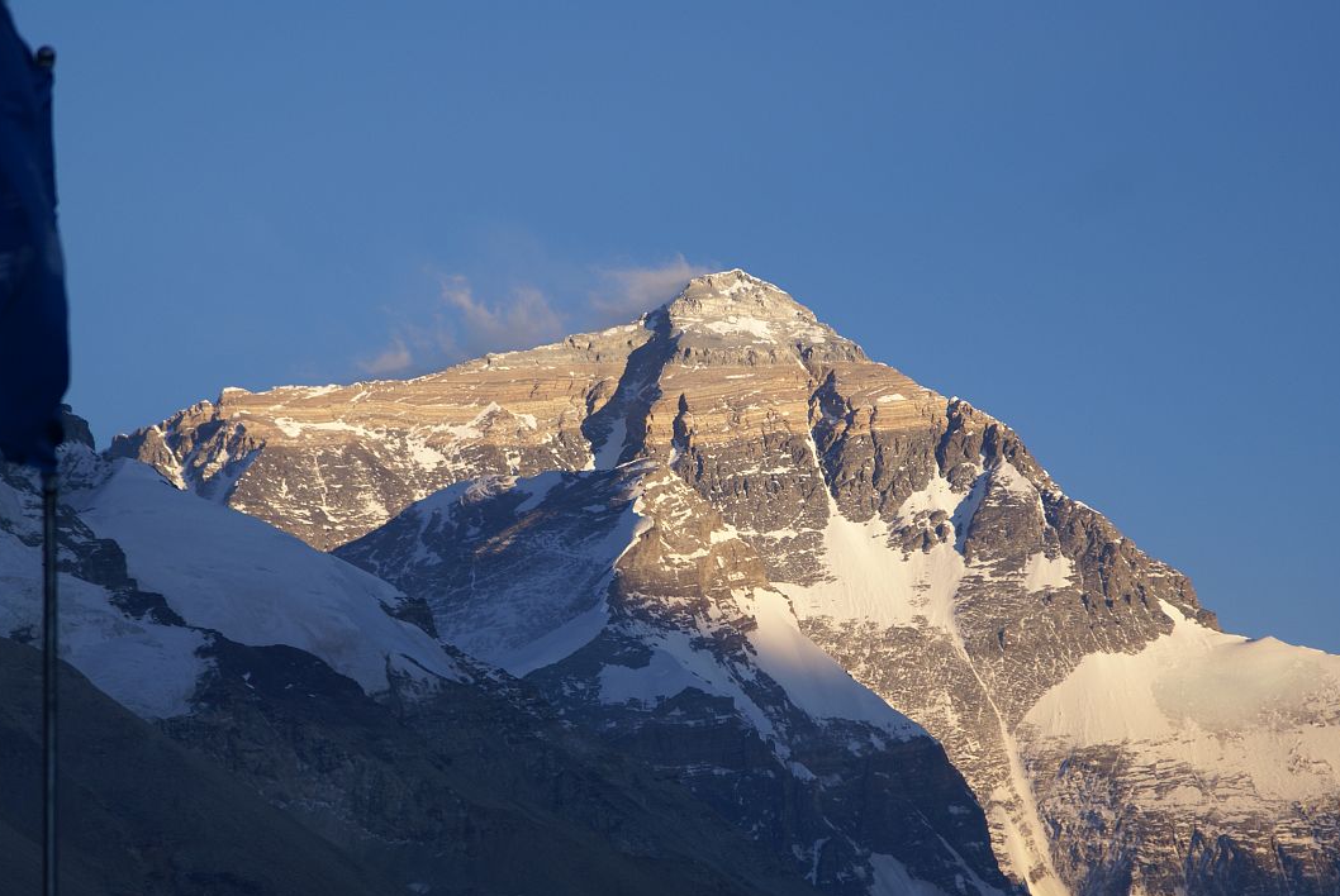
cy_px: 498
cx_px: 660
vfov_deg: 7.7
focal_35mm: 179
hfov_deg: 11.5
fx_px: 6654
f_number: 4.5
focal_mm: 105
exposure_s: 1/160
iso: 100
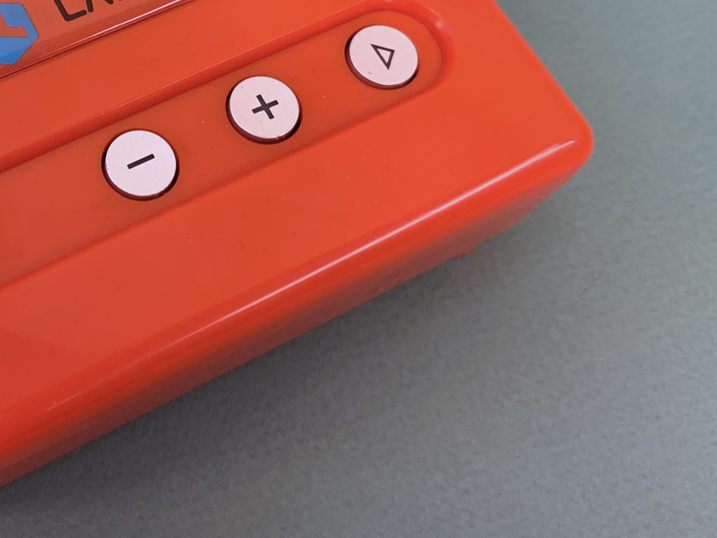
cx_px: 37
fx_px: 1098
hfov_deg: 33.7
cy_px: 48
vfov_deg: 26.5
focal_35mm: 53
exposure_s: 1/50
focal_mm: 4.25
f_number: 1.8
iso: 80
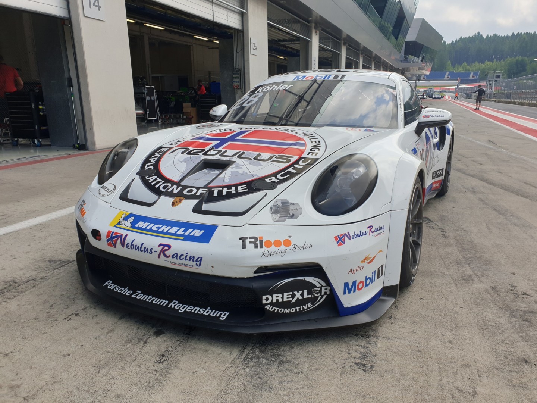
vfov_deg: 53.1
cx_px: 268
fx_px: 403
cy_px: 202
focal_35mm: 26
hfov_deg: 67.3
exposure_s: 1/1062
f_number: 2.4
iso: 50
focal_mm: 4.3
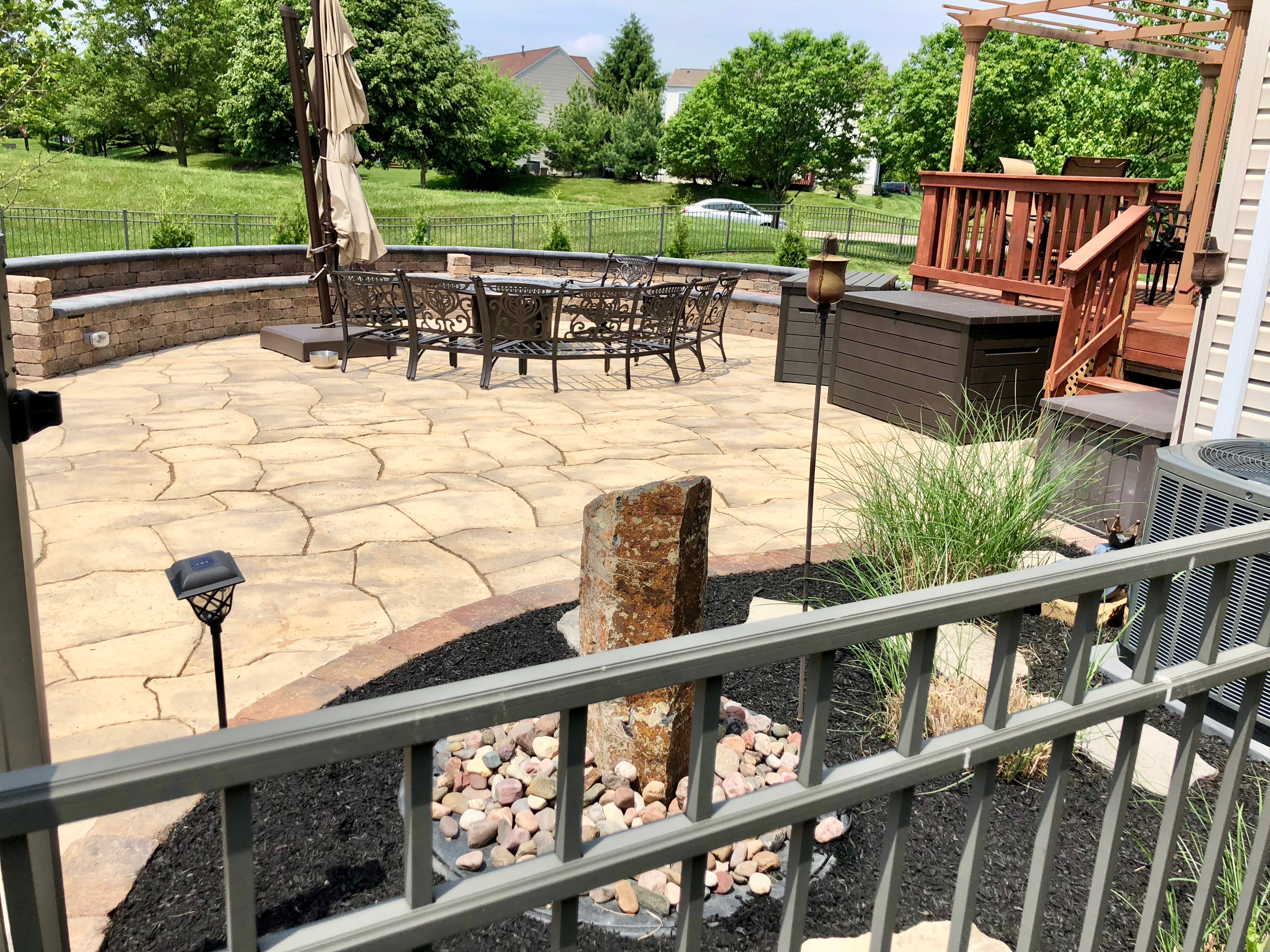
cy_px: 476
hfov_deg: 63.4
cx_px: 635
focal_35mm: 28
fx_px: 1027
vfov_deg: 49.7
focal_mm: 3.99
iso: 20
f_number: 1.8
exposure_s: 1/2667
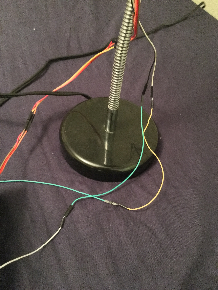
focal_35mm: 29
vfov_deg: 61.7
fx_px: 244
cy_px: 145
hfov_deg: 48.2
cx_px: 109
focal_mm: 4.15
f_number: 2.2
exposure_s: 1/15
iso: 1600
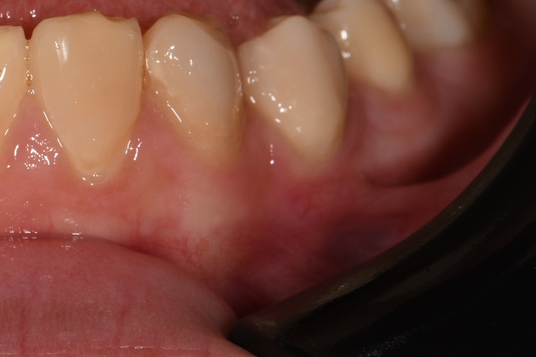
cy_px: -64
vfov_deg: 4.4
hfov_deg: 6.6
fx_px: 4615
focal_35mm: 310
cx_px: -78
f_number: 32
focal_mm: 105
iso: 200
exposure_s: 1/160
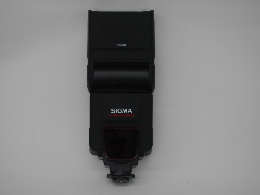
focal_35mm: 84
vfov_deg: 17.6
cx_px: 130
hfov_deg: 23.3
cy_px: 98
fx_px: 631
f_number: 5.6
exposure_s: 1/80
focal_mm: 42
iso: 320
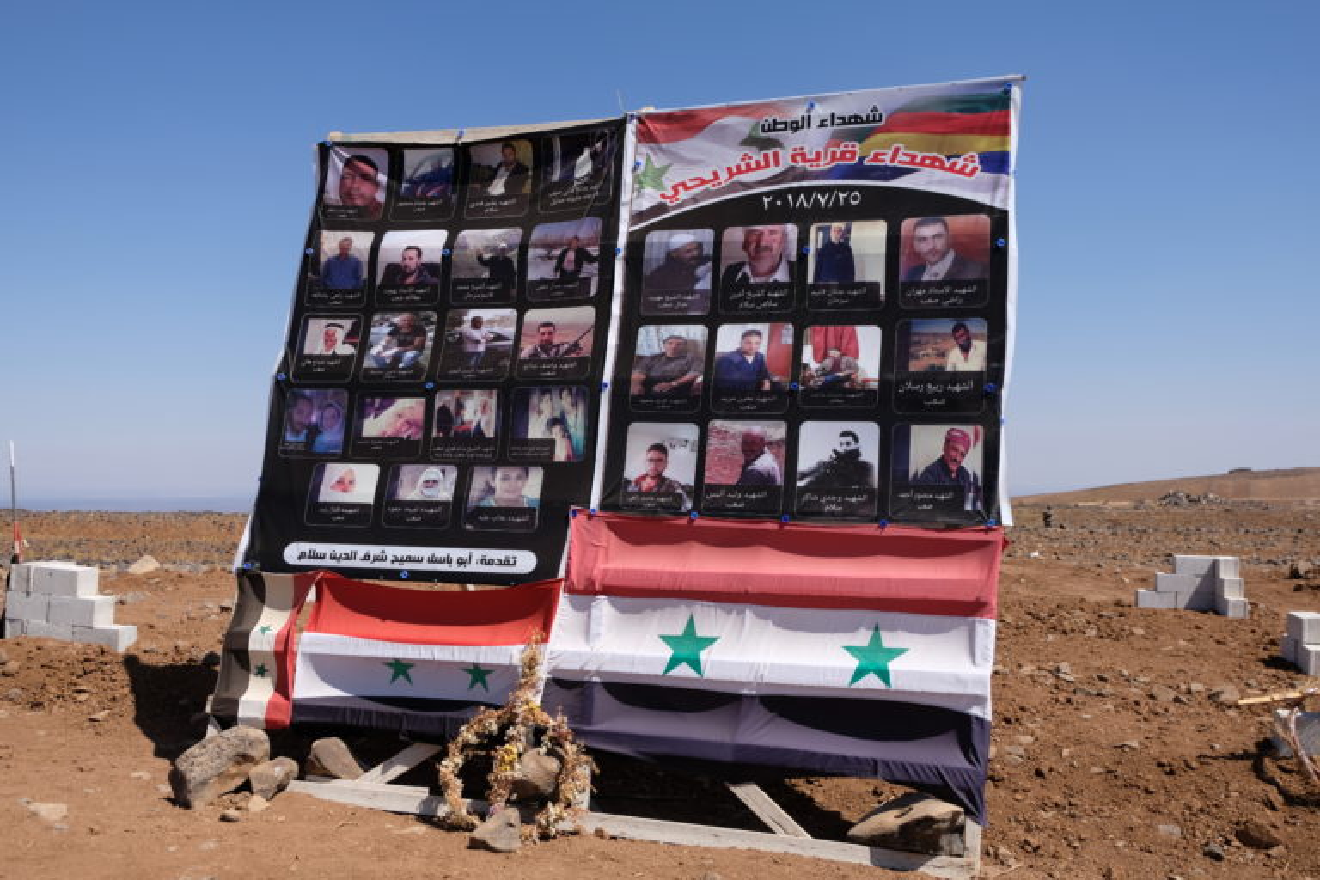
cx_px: 660
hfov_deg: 58.7
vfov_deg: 41.1
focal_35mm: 32
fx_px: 1173
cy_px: 440
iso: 200
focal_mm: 21.1
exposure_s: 1/950
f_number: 5.6
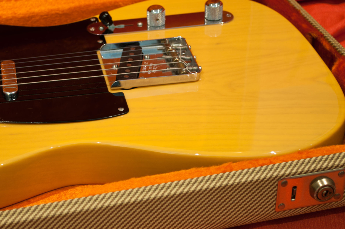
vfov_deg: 16.2
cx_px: 112
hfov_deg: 24.1
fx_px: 804
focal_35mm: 84
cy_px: 118
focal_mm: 40
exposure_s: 1/4
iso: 100
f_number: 5.3
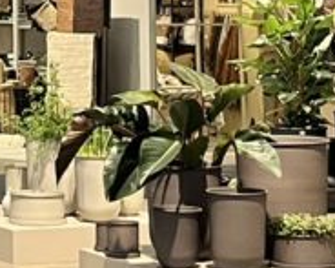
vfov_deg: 8.4
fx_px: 1804
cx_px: -100
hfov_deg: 10.4
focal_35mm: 182
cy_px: -75
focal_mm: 5.1
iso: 160
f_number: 1.6
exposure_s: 1/50
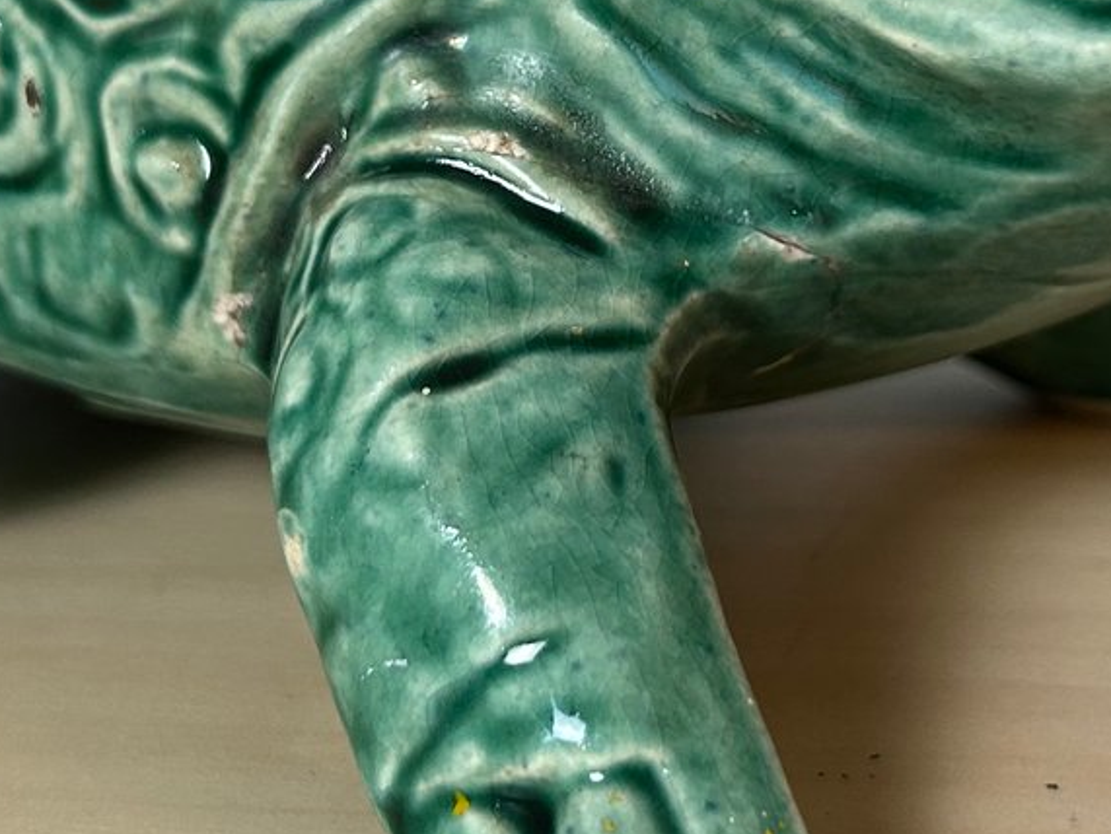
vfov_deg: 16.0
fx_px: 2922
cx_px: 611
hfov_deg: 21.5
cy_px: 64
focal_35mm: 91
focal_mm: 5.7
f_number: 1.5
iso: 100
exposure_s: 1/60
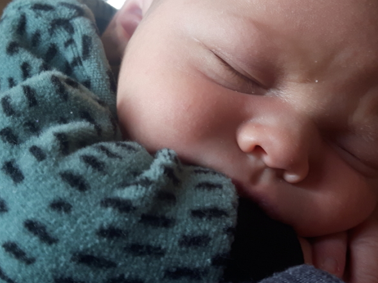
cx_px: 178
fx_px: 590
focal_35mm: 54
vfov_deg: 26.8
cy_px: 90
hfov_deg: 35.5
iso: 80
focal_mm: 3.7
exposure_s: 1/33
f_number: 1.9
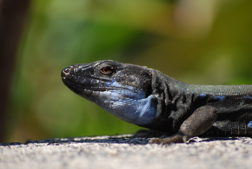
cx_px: 134
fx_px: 2664
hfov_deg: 5.4
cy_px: 96
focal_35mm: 380
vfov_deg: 3.6
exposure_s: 1/500
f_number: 5.6
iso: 200
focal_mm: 200
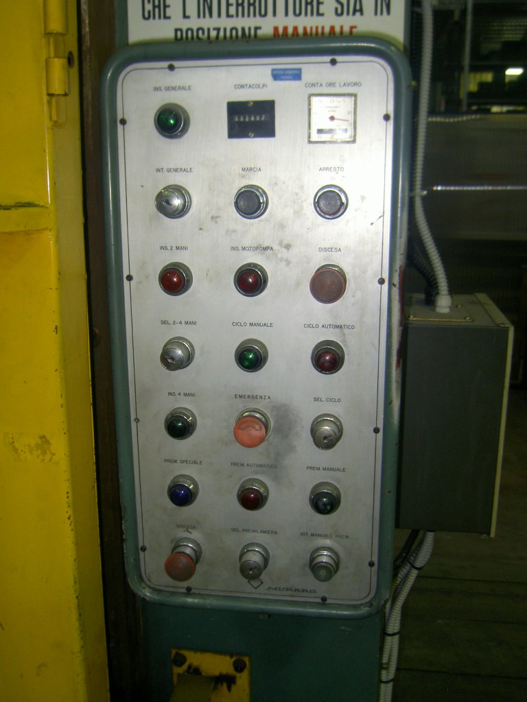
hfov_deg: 41.8
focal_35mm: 34
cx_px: 264
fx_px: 690
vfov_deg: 54.0
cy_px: 351
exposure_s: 1/60
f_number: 2.8
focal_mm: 5.6
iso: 100
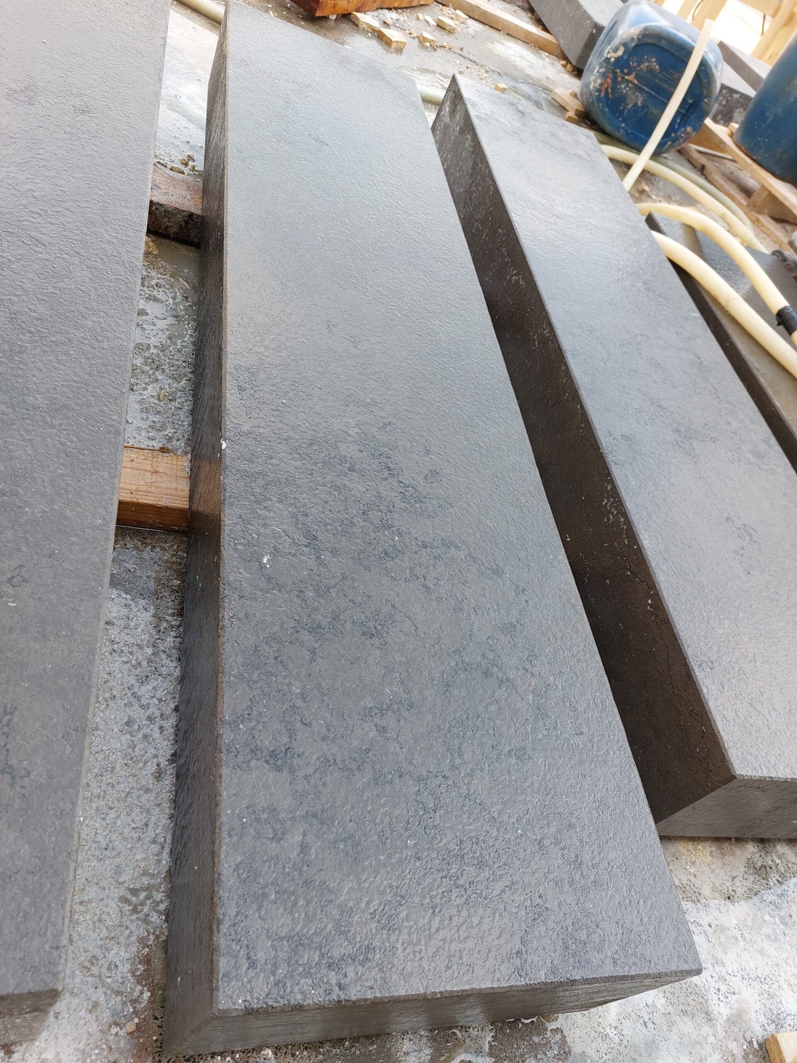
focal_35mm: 25
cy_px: 532
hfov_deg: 54.9
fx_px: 767
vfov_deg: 69.4
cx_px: 398
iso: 25
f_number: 1.8
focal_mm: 5.23
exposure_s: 1/185
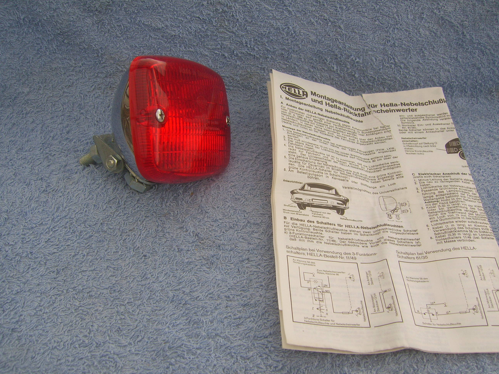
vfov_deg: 37.7
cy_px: 187
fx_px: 548
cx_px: 250
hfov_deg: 49.0
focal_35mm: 38
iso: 50
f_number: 4.5
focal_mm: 7.8
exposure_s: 1/100
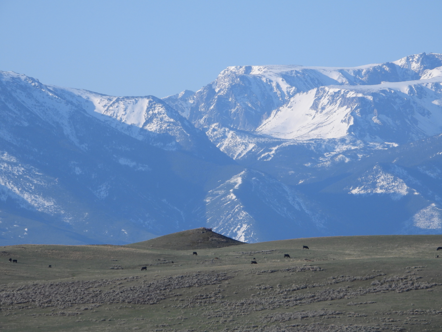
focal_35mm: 400
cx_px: 221
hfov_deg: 5.0
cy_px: 166
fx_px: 5107
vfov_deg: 3.7
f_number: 5
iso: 100
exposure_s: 1/640
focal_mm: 71.9
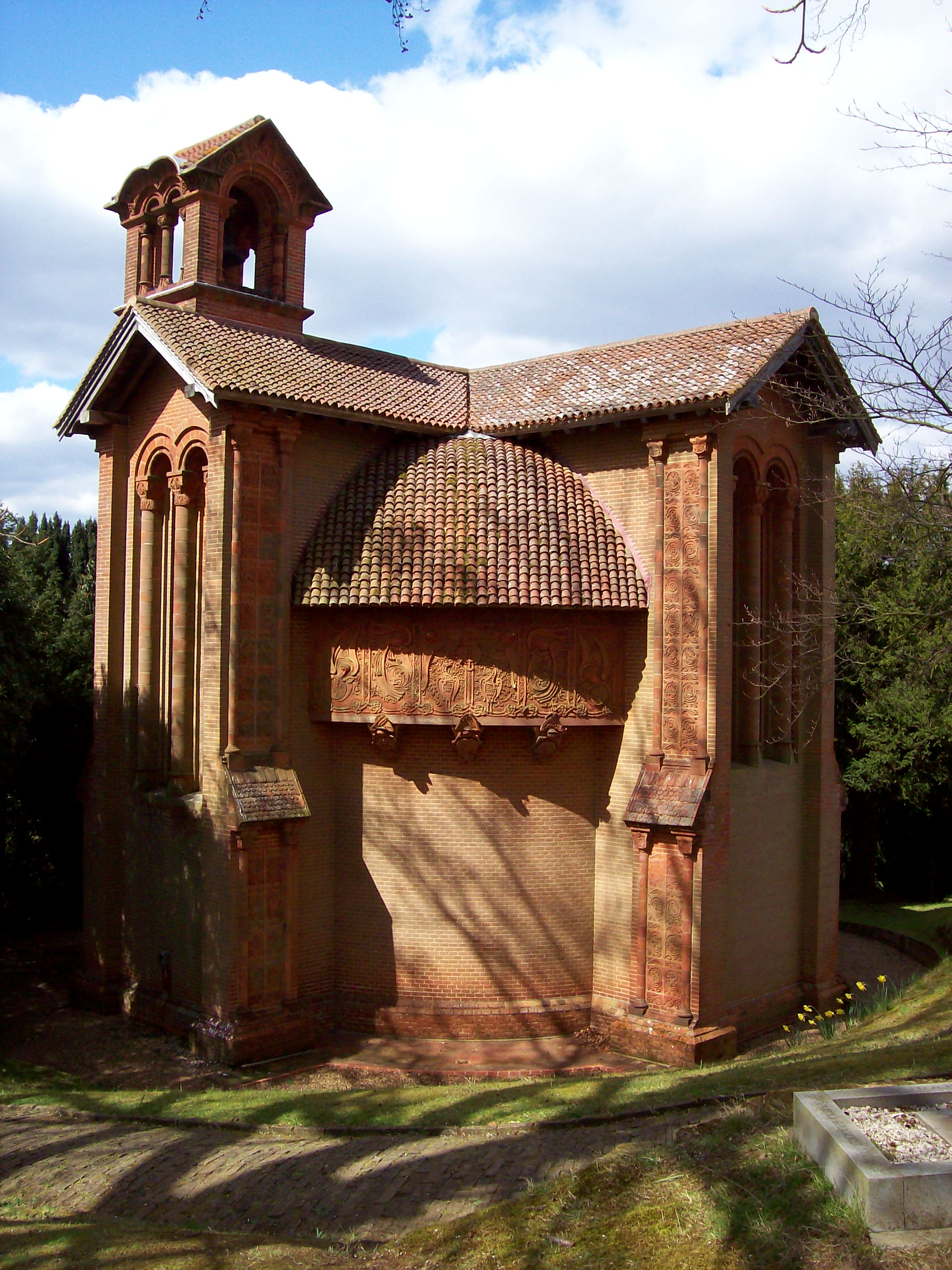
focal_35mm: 36
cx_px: 476
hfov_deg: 39.6
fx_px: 1321
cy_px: 635
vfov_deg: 51.4
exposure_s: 1/432
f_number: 4.8
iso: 80
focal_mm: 6
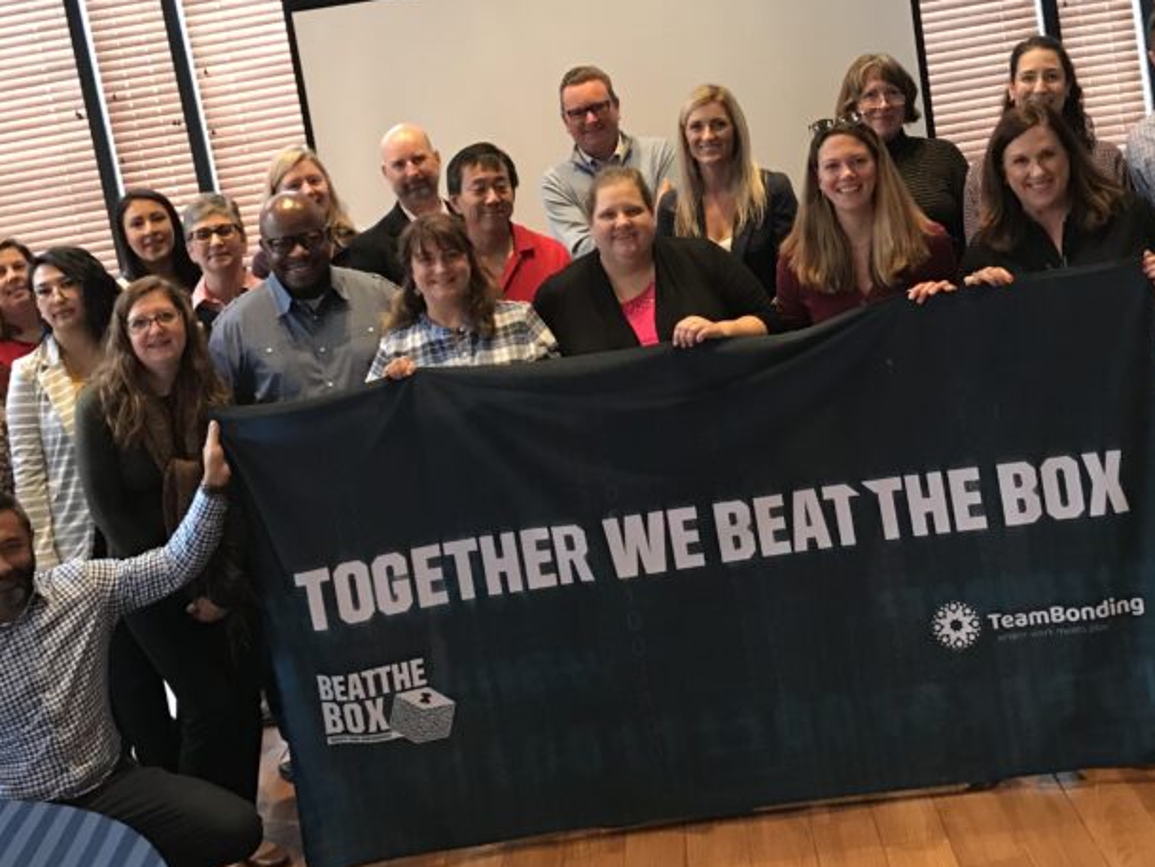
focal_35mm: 47
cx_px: 602
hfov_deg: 40.4
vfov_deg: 30.7
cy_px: 297
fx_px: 1569
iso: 80
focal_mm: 3.99
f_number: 1.8
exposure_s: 1/15
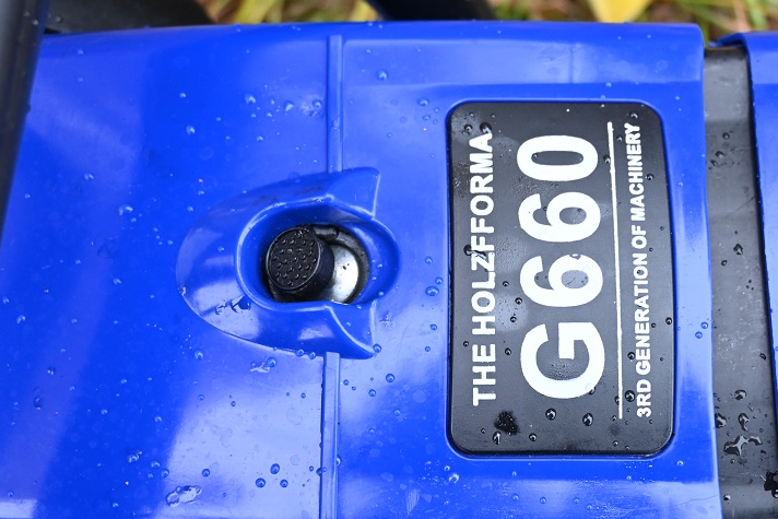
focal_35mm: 61
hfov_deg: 32.8
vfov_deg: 22.1
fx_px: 1318
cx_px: 449
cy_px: 391
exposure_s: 1/125
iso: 1000
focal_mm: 26
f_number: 4.5
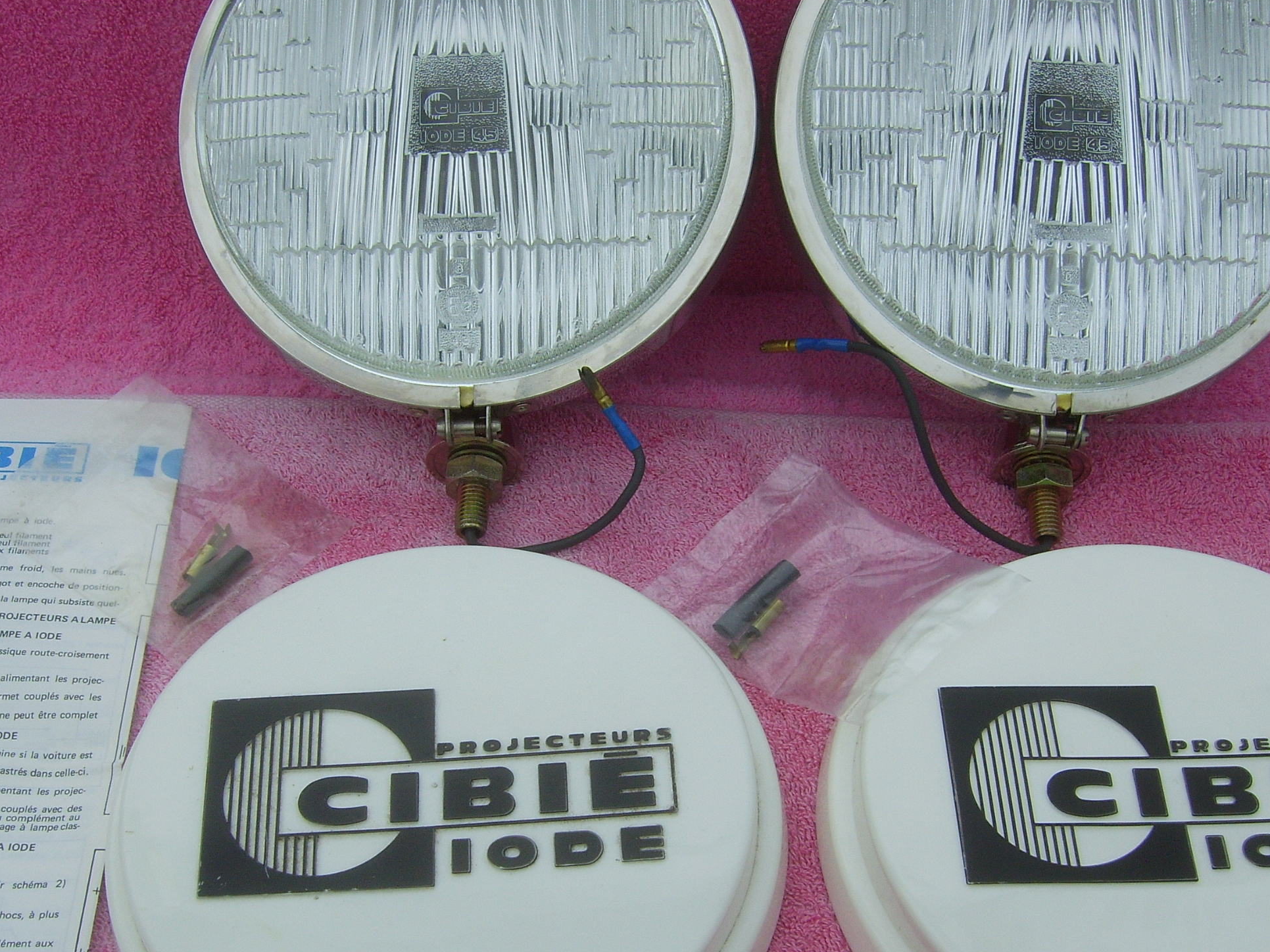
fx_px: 1871
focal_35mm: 51
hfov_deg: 37.5
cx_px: 629
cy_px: 545
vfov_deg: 28.5
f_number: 6.4
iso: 50
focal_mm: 7.8
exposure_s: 1/200
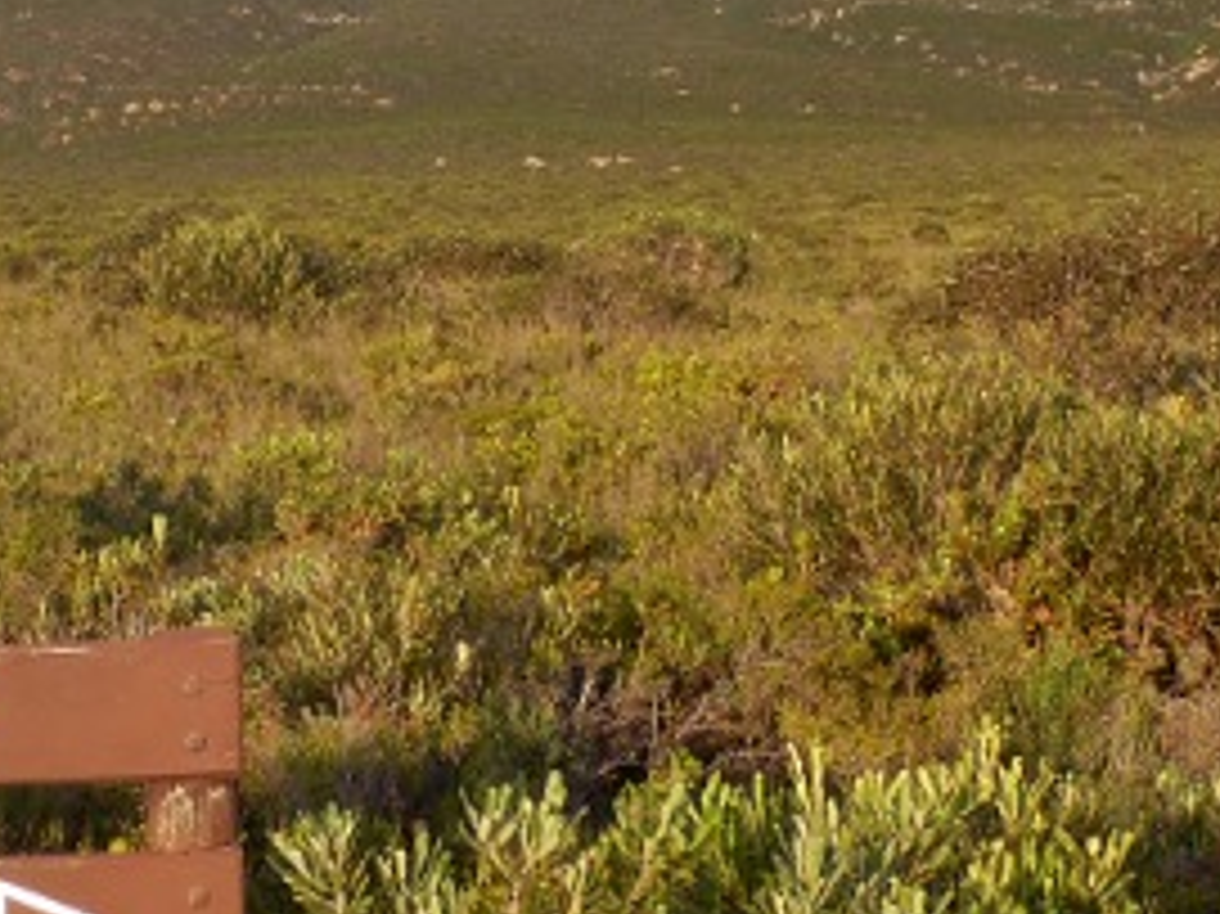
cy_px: 576
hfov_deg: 15.1
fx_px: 4580
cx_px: 225
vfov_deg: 11.4
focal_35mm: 130
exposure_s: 1/60
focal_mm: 7.8
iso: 100
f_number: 4.3
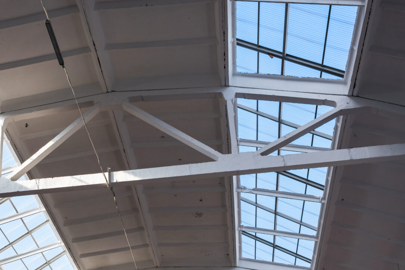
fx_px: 743
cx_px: 48
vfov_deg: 20.4
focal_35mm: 66
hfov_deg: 29.4
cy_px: 209
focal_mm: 35
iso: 160
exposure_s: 1/200
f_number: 8
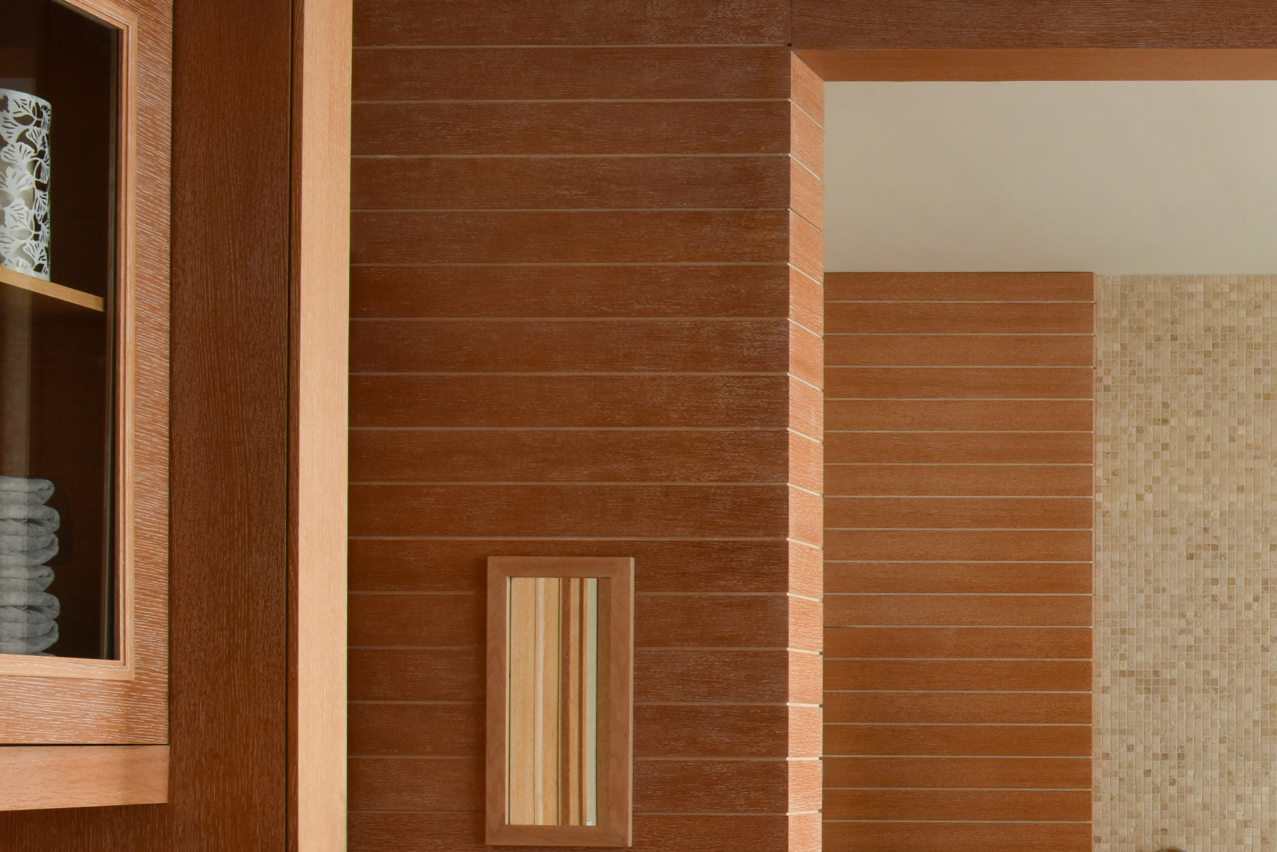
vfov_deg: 20.5
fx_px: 2306
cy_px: 776
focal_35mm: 65
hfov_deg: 27.4
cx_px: 1511
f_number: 16
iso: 400
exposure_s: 1/1.67
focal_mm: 27
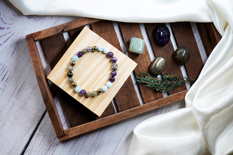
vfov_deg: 19.4
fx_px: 453
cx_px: 116
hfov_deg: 28.9
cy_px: 78
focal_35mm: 70
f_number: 10
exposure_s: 1/160
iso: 1000
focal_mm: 70
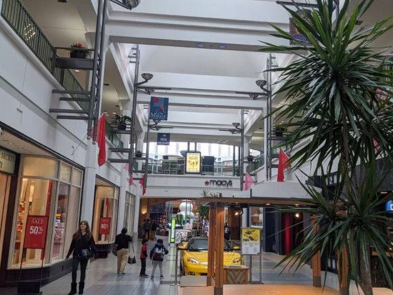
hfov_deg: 55.2
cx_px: 219
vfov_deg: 42.9
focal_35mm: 33
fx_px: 375
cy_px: 142
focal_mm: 4.4
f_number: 1.7
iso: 93
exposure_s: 1/120
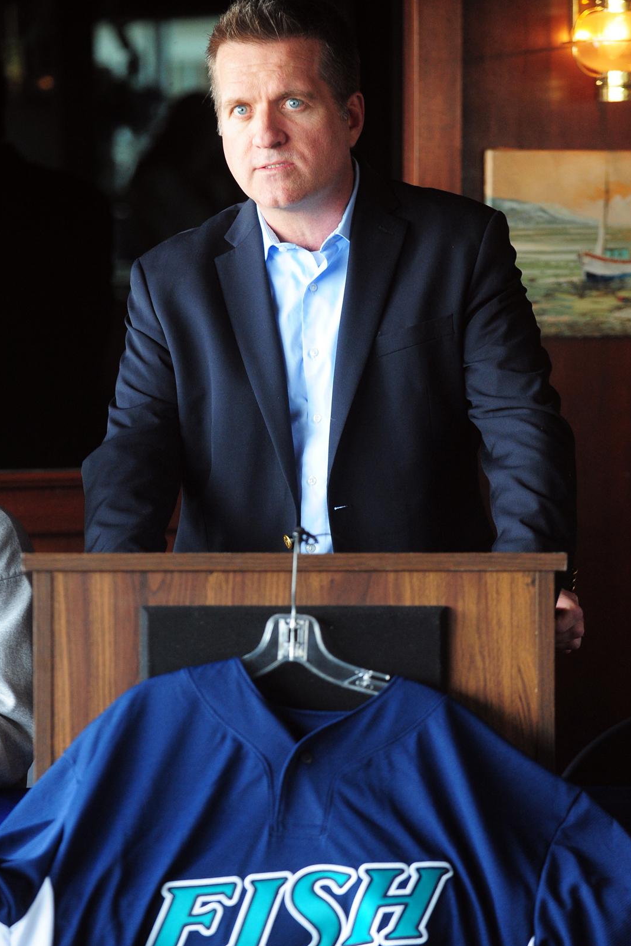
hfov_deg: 8.7
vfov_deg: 13.1
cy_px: 501
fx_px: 4127
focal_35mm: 157
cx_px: 304
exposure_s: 1/250
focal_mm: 140
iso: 1600
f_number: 5
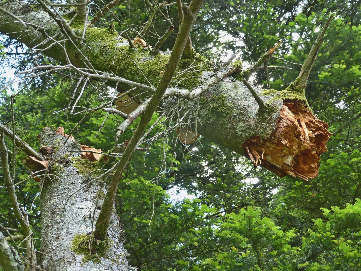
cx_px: 180
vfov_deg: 27.5
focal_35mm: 53
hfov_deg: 36.2
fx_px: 553
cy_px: 136
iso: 125
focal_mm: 9
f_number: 4.4
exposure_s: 1/60
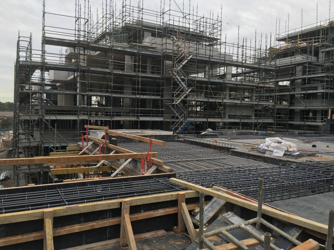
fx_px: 280
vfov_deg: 48.2
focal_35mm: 29
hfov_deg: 61.7
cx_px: 167
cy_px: 125
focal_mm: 4.15
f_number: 2.2
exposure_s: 1/243
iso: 25
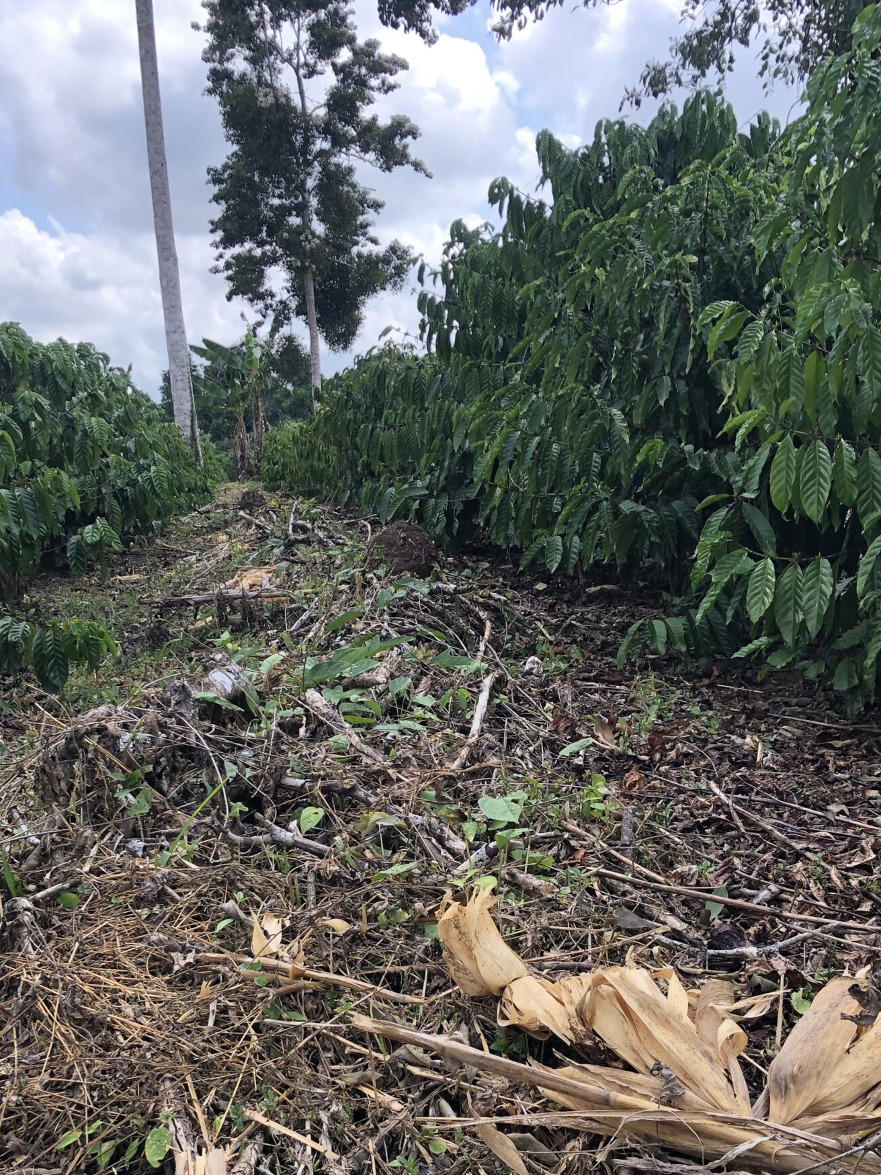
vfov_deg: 45.3
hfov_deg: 35.1
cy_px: 749
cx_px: 431
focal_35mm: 41
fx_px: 1391
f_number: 1.8
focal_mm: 4
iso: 20
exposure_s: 1/500
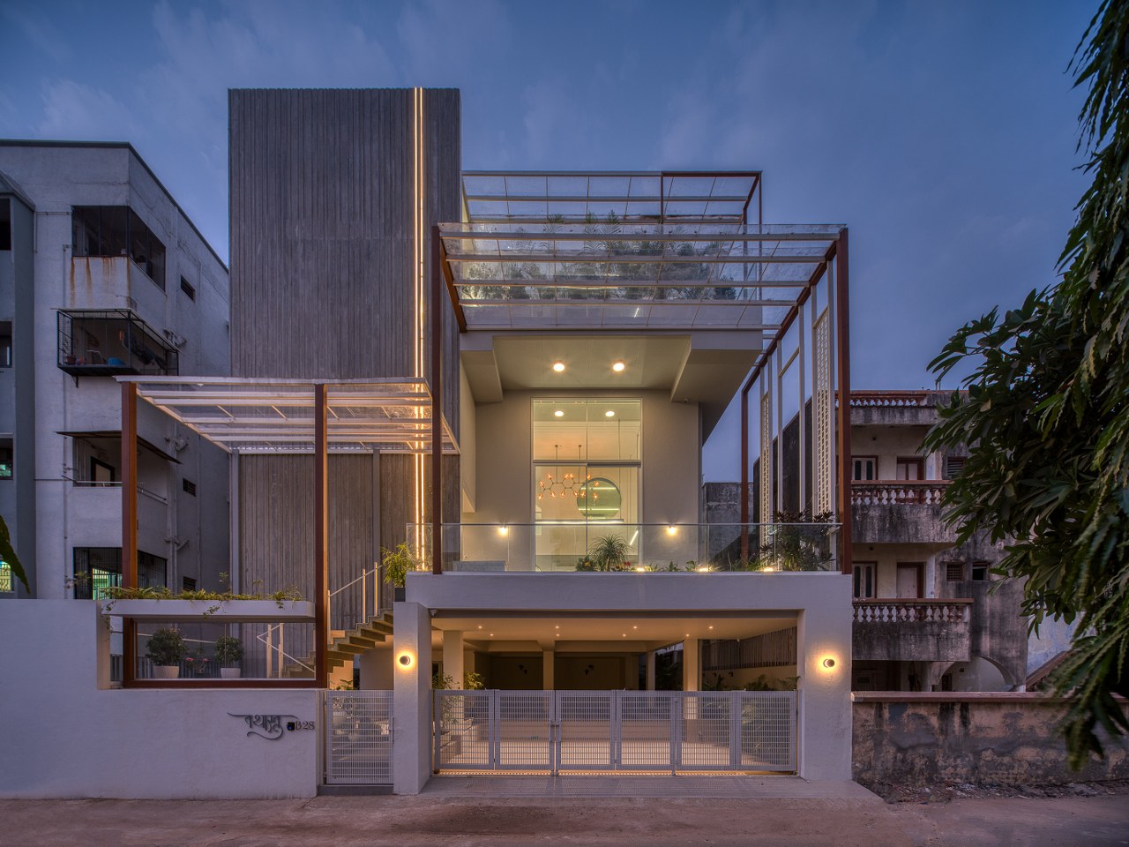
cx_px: 564
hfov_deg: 106.2
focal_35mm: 13
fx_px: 424
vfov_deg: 89.9
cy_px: 424
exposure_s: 1/1.3
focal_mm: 17
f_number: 11
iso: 125
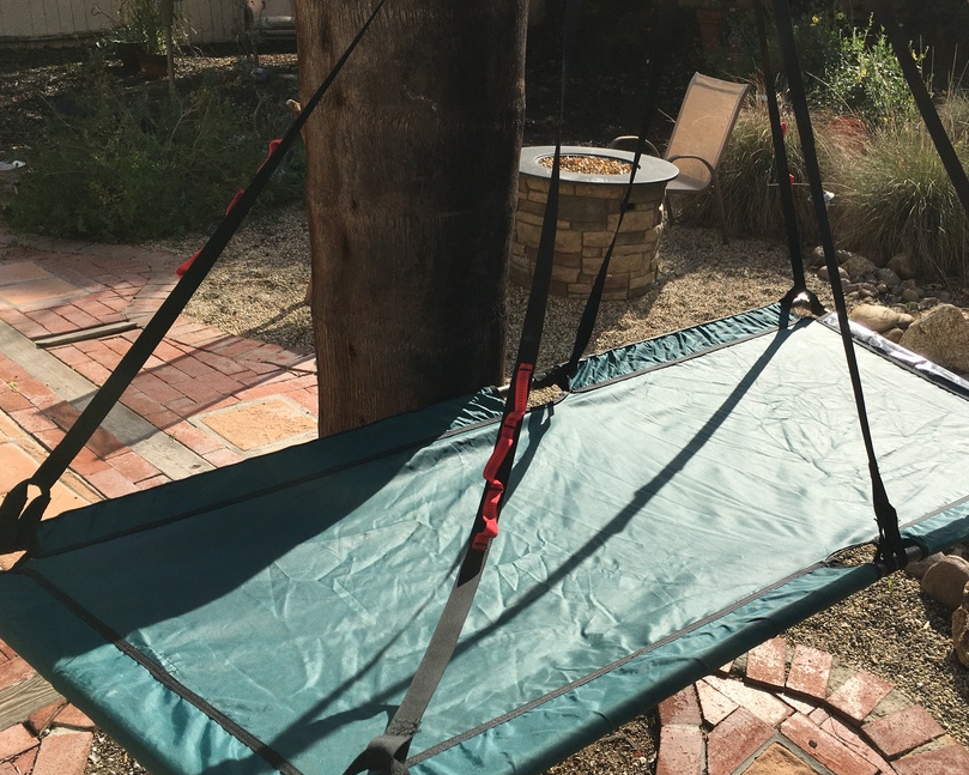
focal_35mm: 35
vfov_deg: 42.2
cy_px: 430
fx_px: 1004
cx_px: 583
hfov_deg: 51.2
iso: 25
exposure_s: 1/1748
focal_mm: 4.15
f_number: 2.2
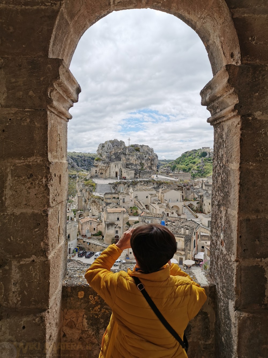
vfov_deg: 65.3
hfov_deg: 51.4
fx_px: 279
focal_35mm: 27
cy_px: 179
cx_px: 134
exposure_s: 1/4785
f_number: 1.8
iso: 50
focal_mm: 5.58
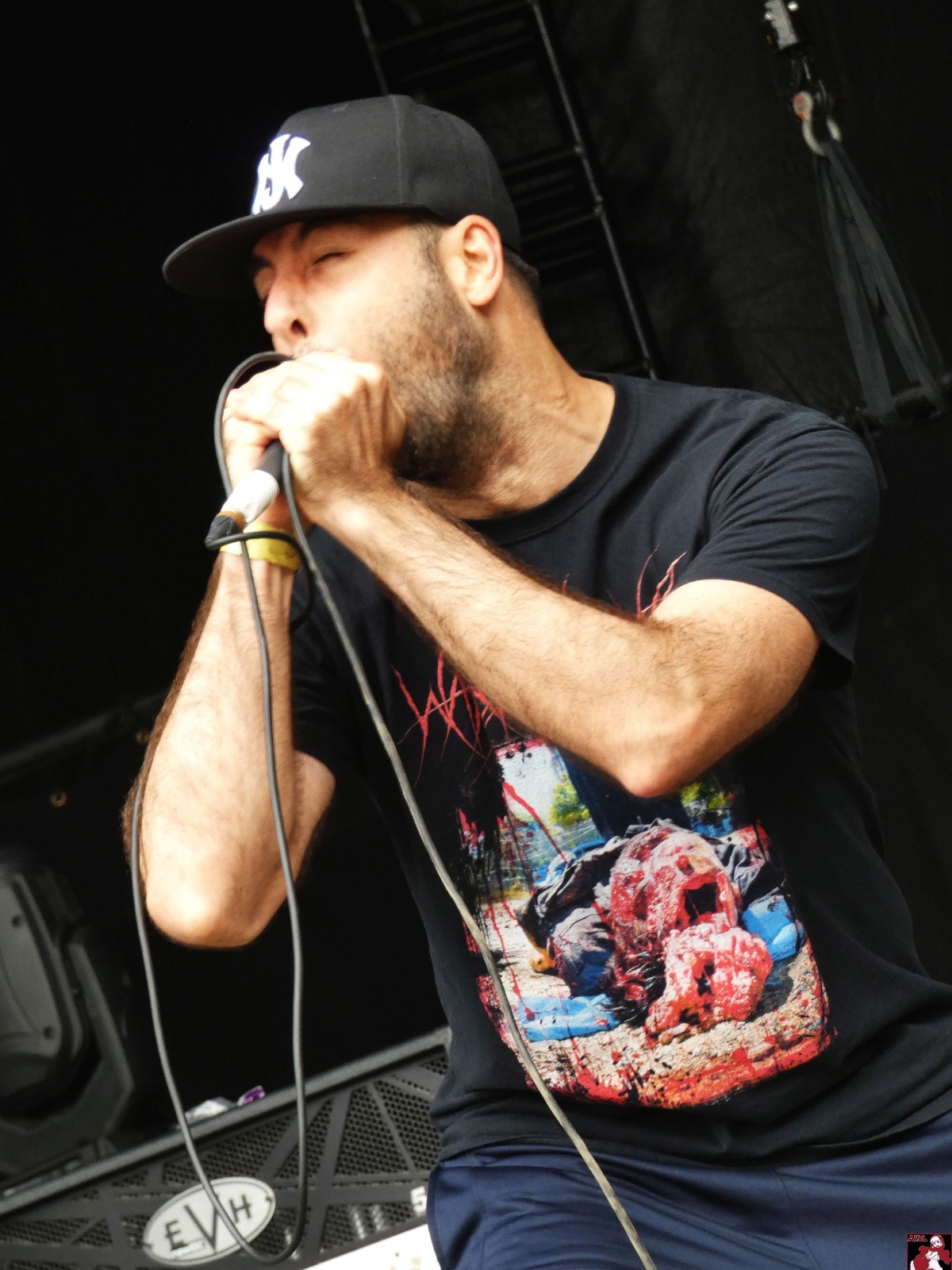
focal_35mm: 243
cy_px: 635
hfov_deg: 6.1
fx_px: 8911
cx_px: 476
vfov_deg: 8.1
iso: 250
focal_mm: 43.5
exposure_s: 1/80
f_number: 5.5
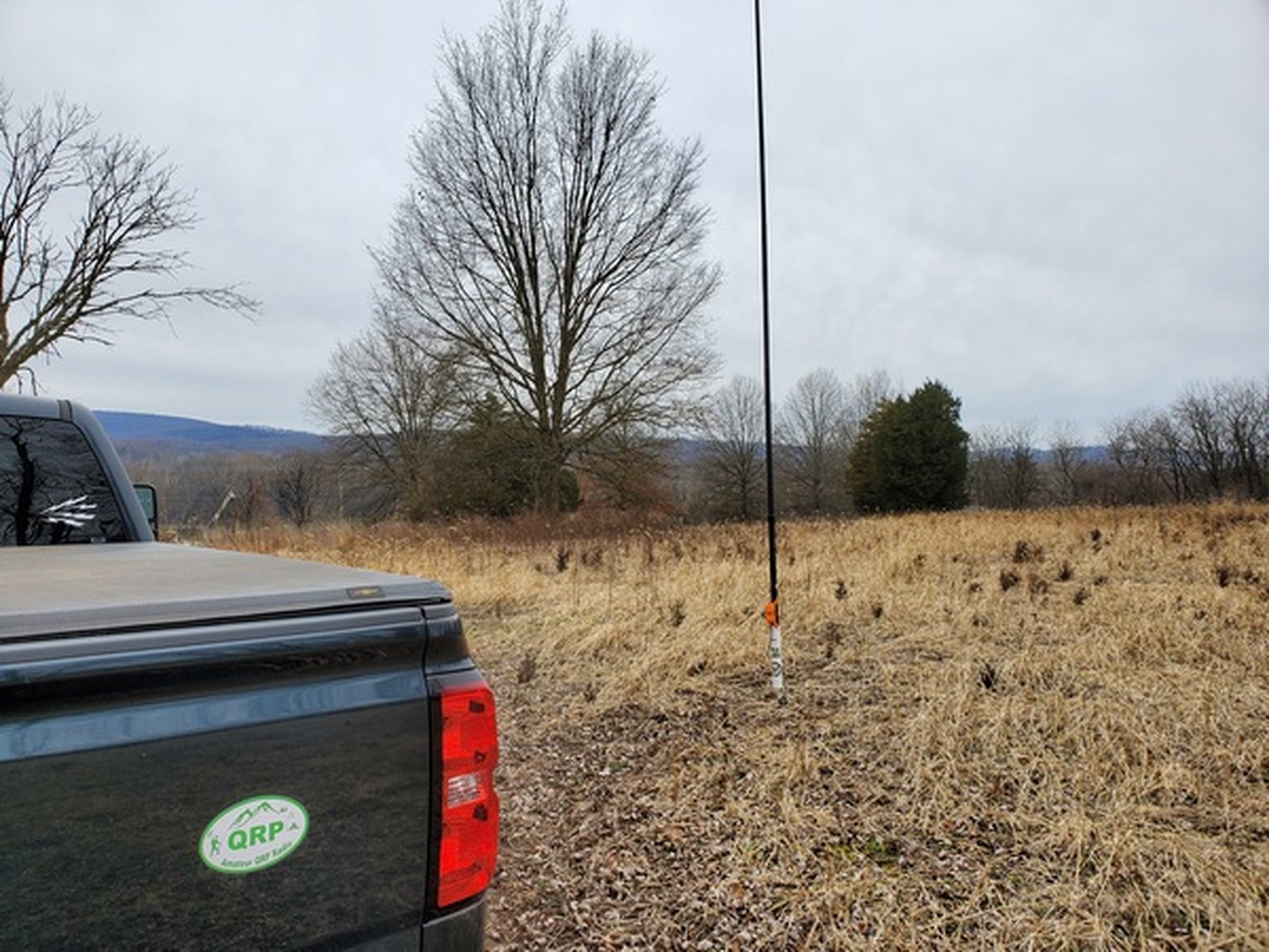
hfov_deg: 67.3
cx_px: 634
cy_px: 476
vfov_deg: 53.1
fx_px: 953
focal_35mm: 26
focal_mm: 4.3
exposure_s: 1/315
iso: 50
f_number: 2.4
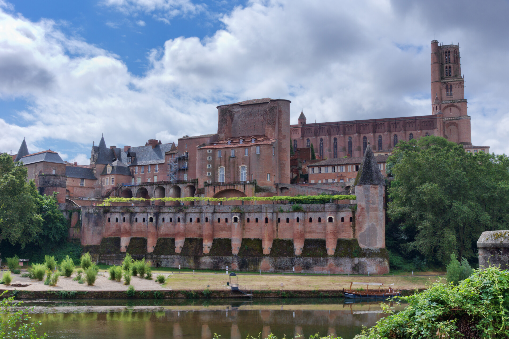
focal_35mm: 39
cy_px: 170
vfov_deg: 34.2
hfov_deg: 49.6
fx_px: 551
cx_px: 254
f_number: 8
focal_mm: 26
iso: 100
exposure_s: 1/350
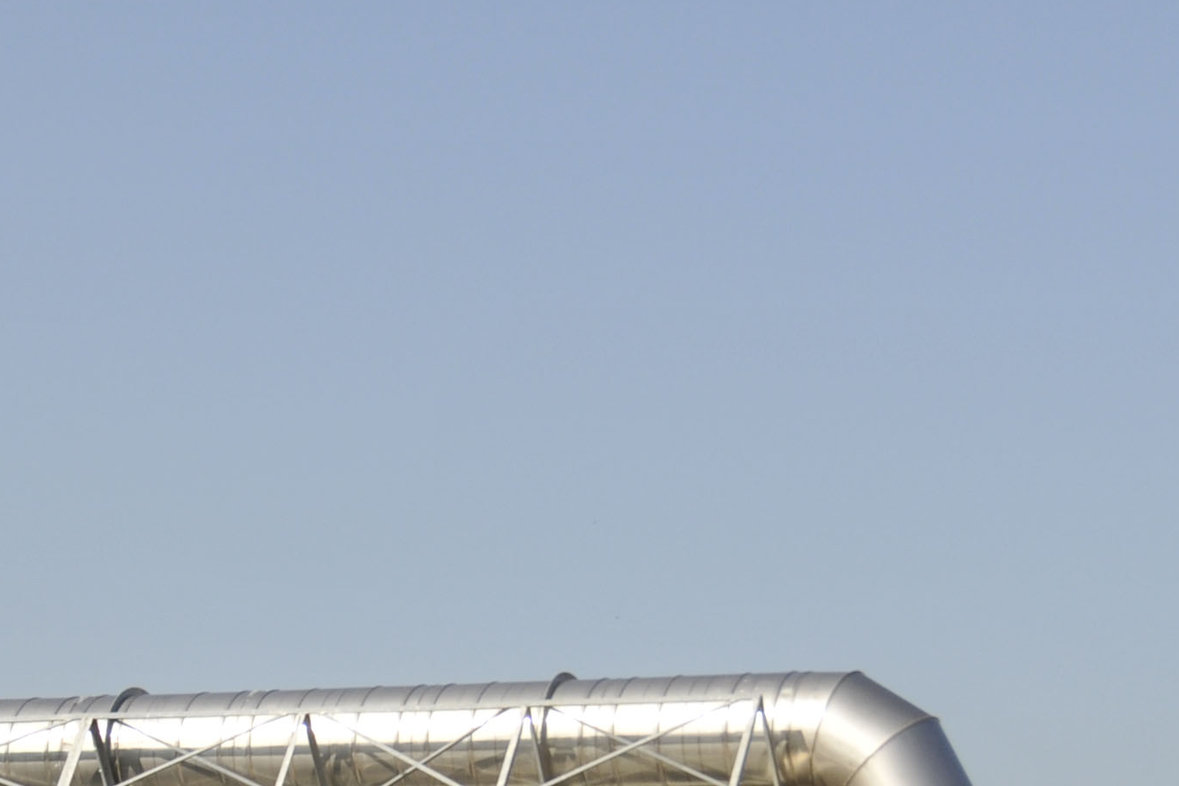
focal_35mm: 151
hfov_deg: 13.6
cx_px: 351
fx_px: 4945
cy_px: 1001
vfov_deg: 9.0
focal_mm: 32
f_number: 4.5
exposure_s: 1/1600
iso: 200
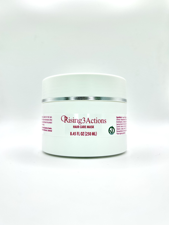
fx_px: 169
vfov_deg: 67.3
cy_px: 112
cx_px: 84
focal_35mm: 26
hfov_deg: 53.1
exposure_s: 1/476
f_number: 1.5
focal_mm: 5.7
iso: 50
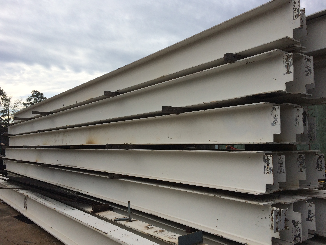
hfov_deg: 60.0
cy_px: 122
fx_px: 283
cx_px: 161
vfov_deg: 46.8
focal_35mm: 30
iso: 32
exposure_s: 1/1866
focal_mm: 4.15
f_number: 2.2
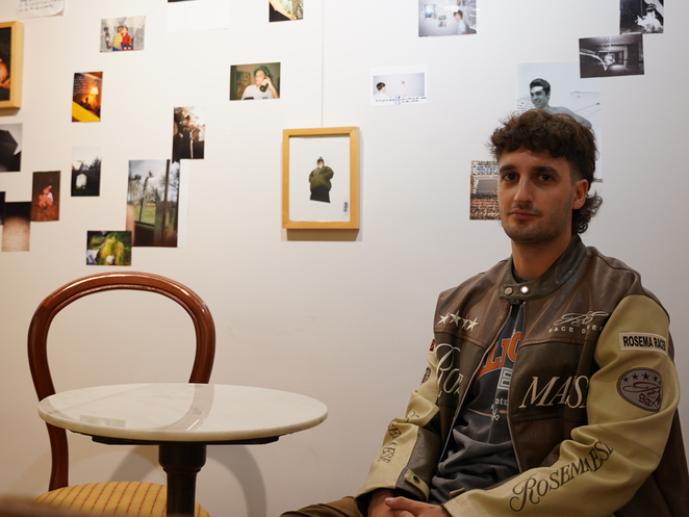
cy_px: 191
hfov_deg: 42.0
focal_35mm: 45
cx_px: 307
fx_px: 896
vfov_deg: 32.0
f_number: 2.8
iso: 200
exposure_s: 1/100
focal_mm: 31
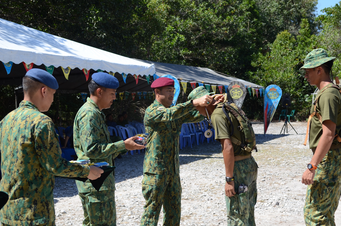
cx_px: 170
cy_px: 113
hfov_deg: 39.0
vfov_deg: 26.4
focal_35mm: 51
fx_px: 482
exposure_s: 1/1250
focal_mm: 34
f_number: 4
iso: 200
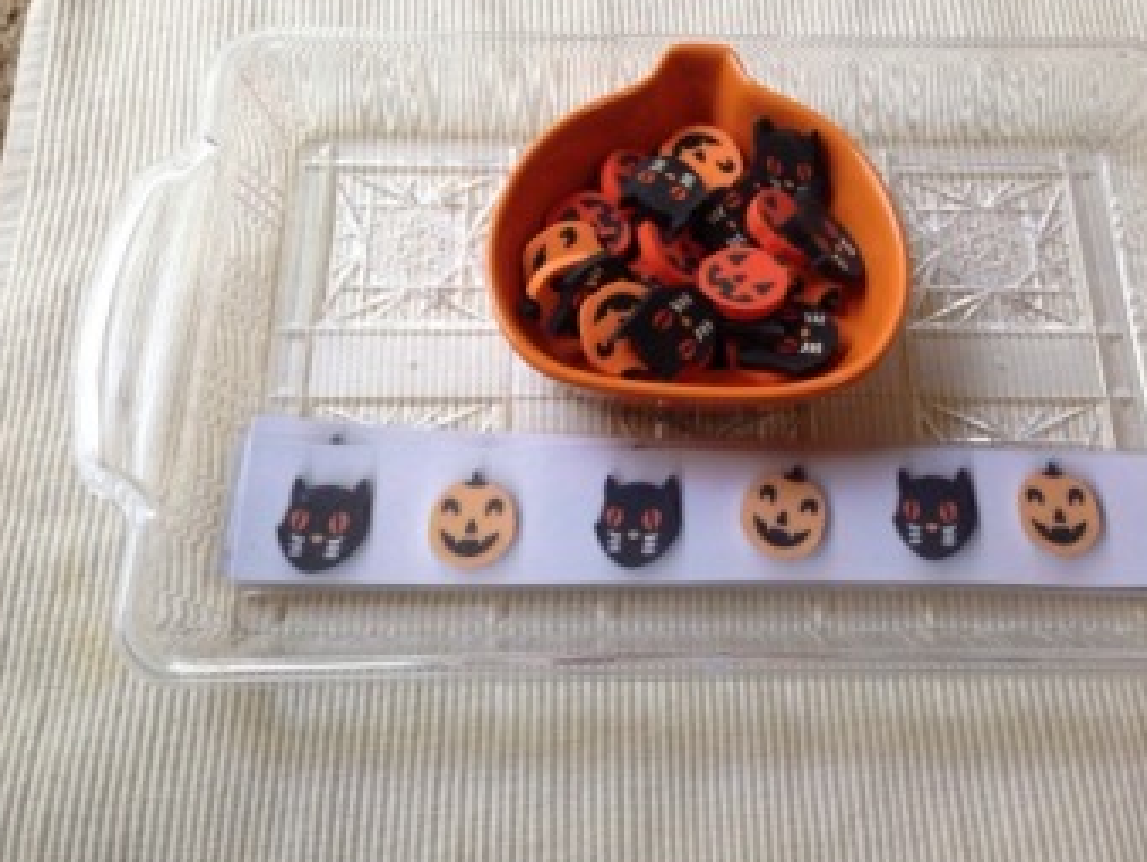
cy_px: 361
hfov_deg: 45.5
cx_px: 696
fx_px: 1359
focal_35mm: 41
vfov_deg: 35.1
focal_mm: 4.12
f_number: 2.4
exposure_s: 1/20
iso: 64
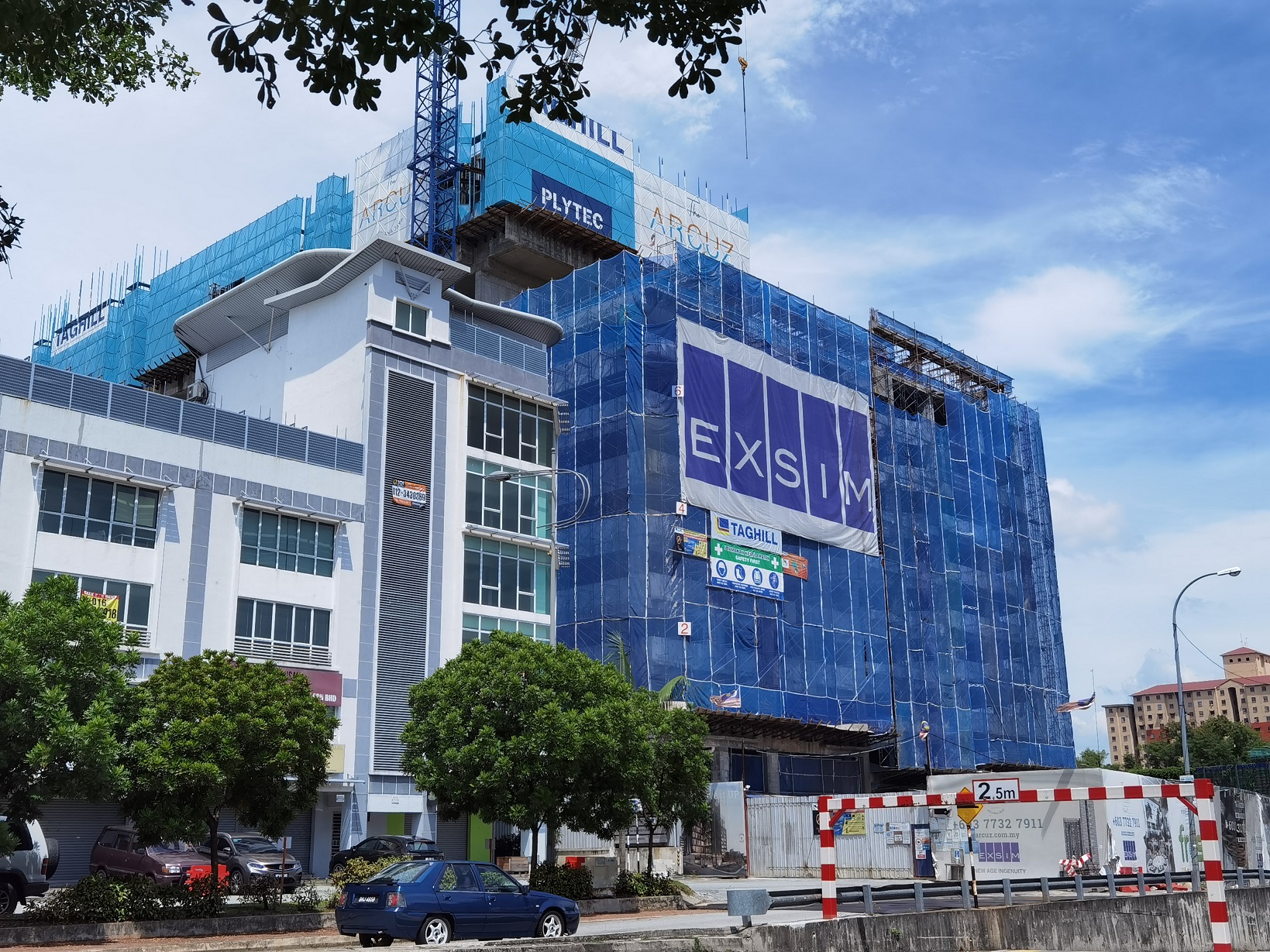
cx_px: 635
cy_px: 476
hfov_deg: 51.4
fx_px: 1321
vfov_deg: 39.7
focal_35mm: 36
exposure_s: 1/7092
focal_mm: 6.71
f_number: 1.9
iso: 50
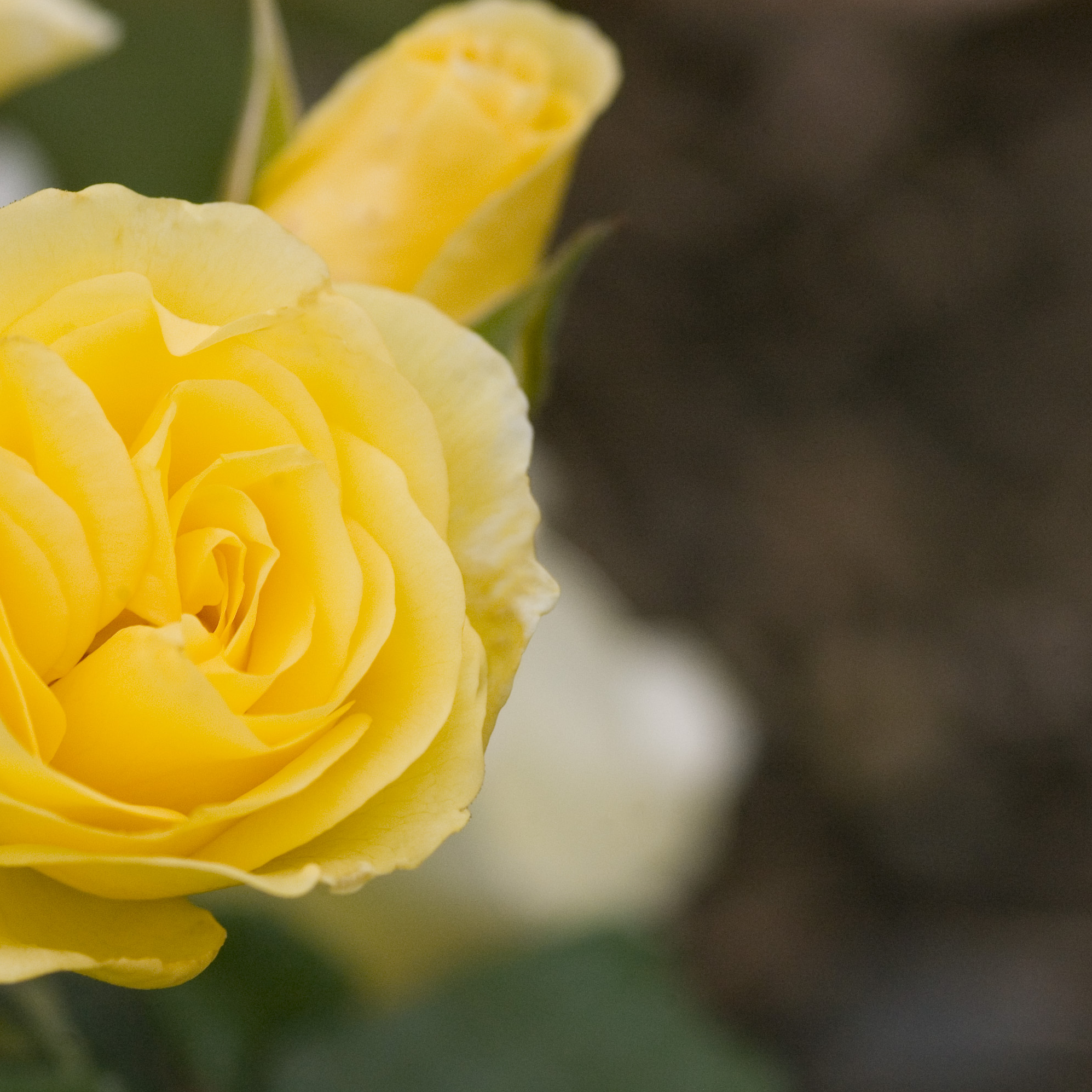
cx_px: 386
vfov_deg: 8.7
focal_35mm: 202
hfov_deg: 8.7
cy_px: 546
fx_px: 7197
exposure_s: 1/1250
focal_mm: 105
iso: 400
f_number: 6.3
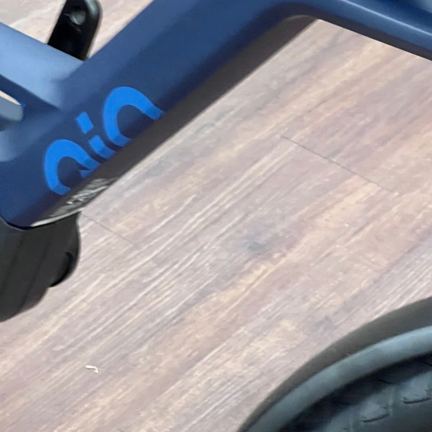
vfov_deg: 12.9
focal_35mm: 135
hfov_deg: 12.9
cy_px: 159
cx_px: 258
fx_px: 1906
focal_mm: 9
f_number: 2.8
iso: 800
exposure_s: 1/50
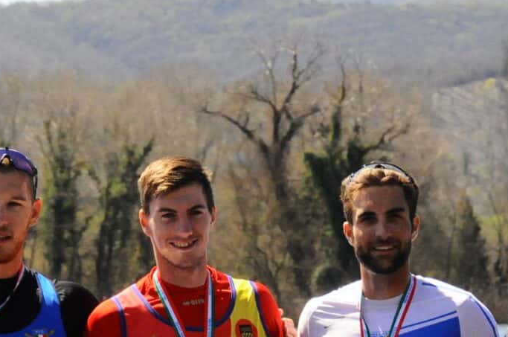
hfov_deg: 5.9
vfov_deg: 3.9
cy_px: 487
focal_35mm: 348
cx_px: 268
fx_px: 4903
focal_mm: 80
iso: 1600
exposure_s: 1/3200
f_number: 8
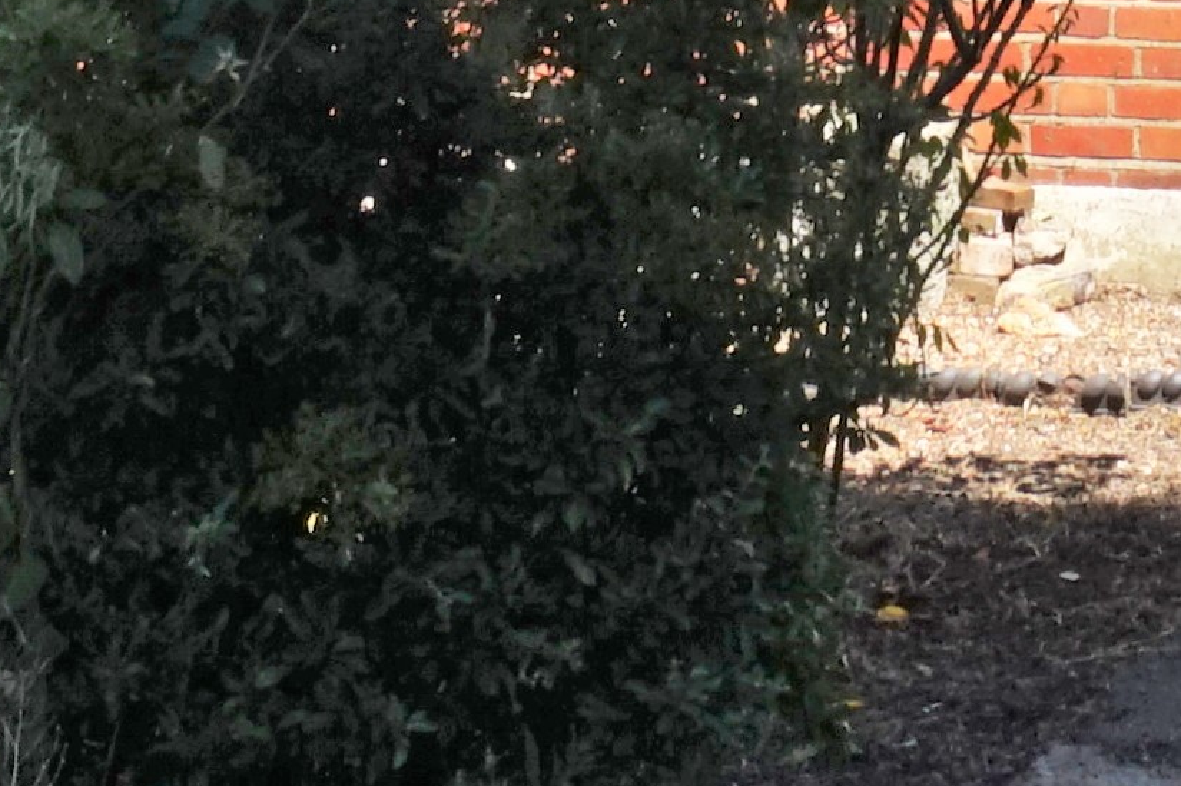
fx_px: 6327
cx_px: 920
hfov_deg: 10.6
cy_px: -1417
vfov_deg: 6.6
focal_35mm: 193
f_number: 14
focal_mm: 20
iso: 100
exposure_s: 1/100
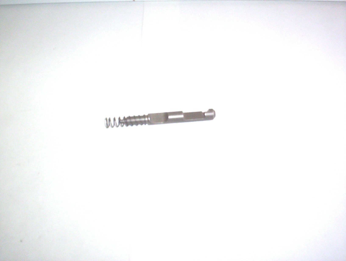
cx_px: 173
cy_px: 130
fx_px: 381
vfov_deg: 37.9
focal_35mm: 38
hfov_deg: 48.9
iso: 140
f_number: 4.5
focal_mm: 4.99
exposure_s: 1/60
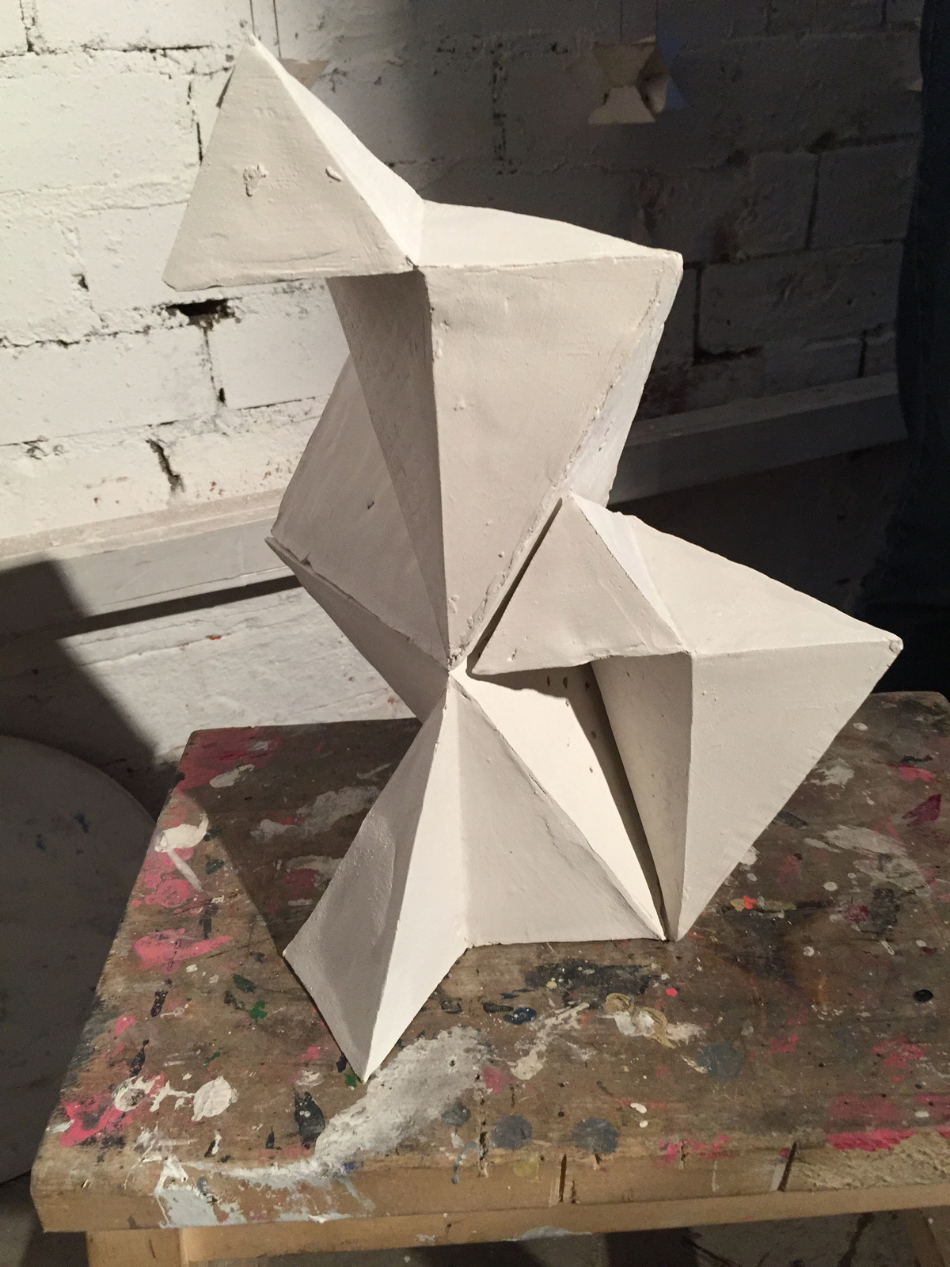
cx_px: 475
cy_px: 634
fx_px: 1061
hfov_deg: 48.2
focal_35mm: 29
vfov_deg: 61.7
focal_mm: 4.15
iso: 250
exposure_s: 1/25
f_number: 2.2
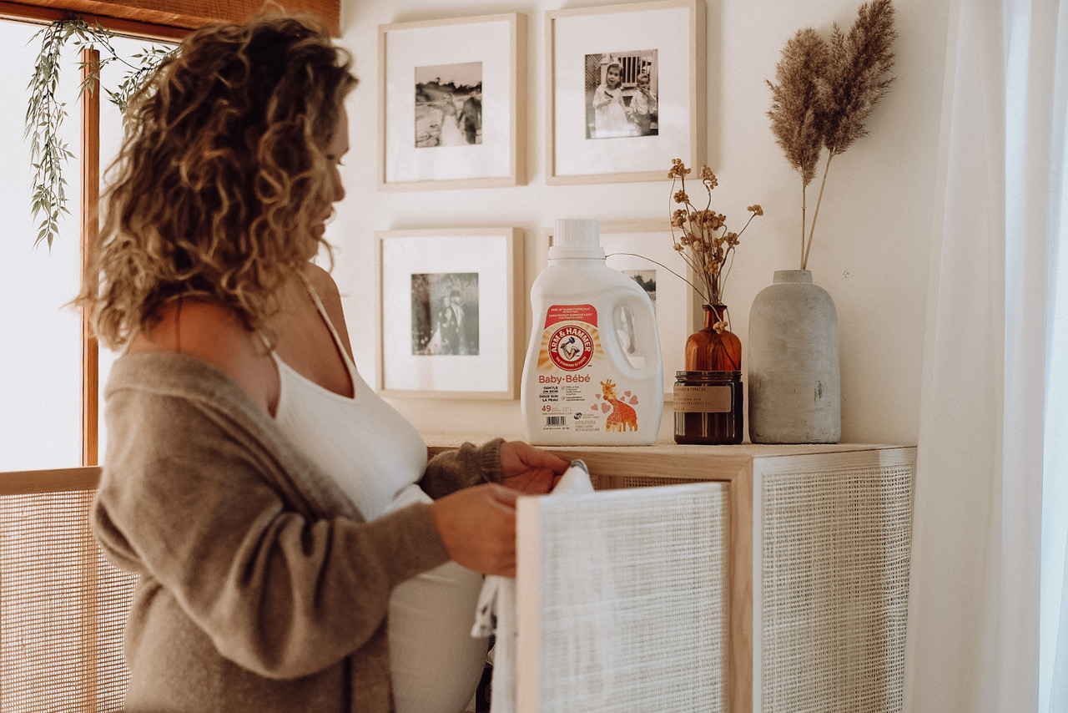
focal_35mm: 84
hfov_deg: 24.2
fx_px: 2492
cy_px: 356
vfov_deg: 16.3
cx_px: 534
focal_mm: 56
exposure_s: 1/340
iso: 200
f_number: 1.2
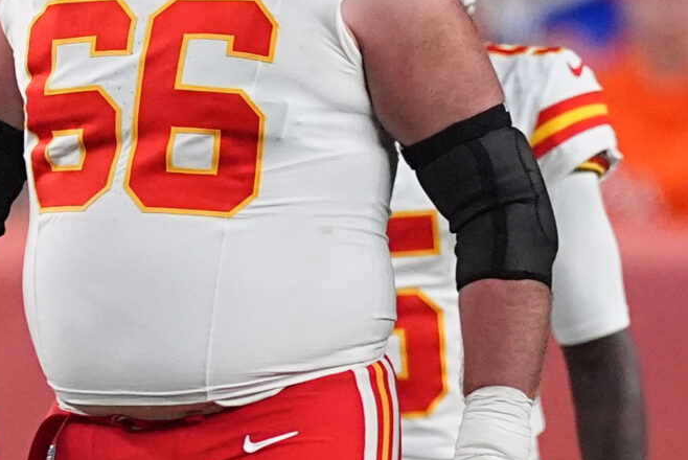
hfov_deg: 0.6
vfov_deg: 0.4
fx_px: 66927
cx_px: 188
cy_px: 506
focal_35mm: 3499
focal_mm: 600
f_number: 4
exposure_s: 1/2000
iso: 4000
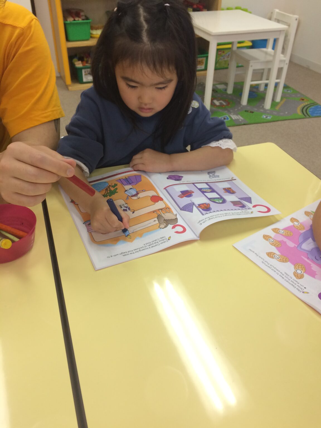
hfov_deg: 48.2
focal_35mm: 29
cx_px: 160
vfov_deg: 61.7
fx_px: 359
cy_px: 214
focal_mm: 4.15
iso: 50
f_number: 2.2
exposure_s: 1/33
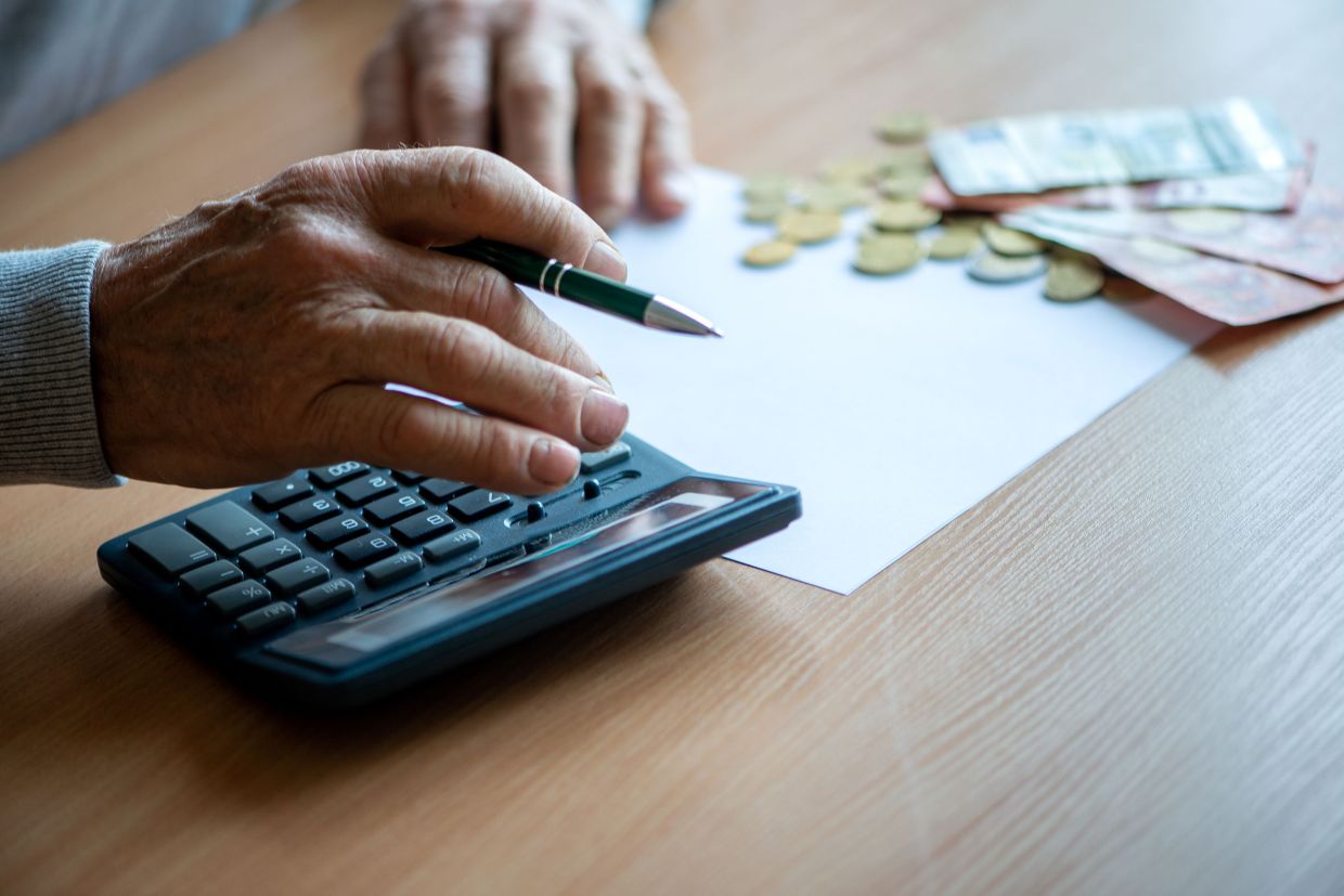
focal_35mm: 105
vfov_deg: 13.0
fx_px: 3920
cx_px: 672
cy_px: 448
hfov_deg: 19.5
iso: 200
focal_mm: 105
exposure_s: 1/200
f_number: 3
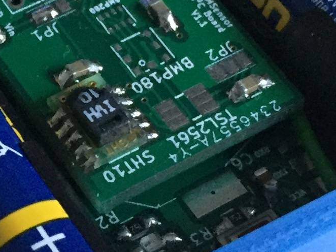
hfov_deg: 13.7
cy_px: 113
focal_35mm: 143
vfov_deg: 10.4
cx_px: 53
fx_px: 1388
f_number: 2.2
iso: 250
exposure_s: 1/25
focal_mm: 4.15
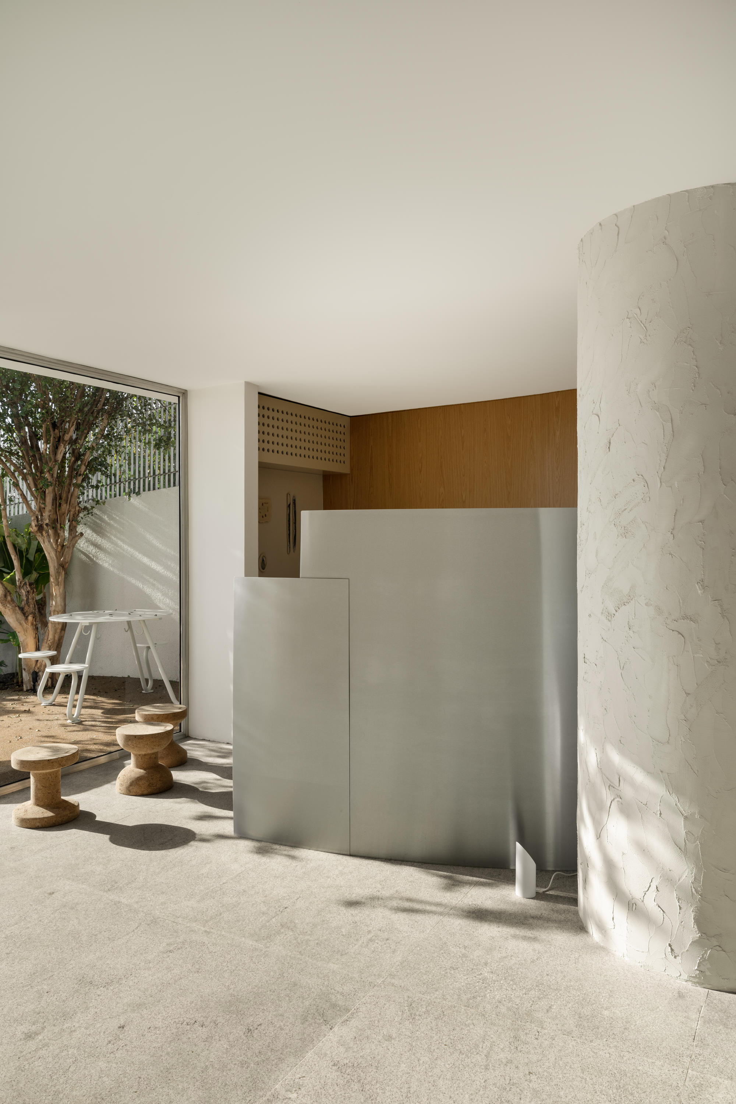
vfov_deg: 67.6
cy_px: 552
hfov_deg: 48.1
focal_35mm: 27
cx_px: 368
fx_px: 825
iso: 160
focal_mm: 26.9
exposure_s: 1/30
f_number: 11
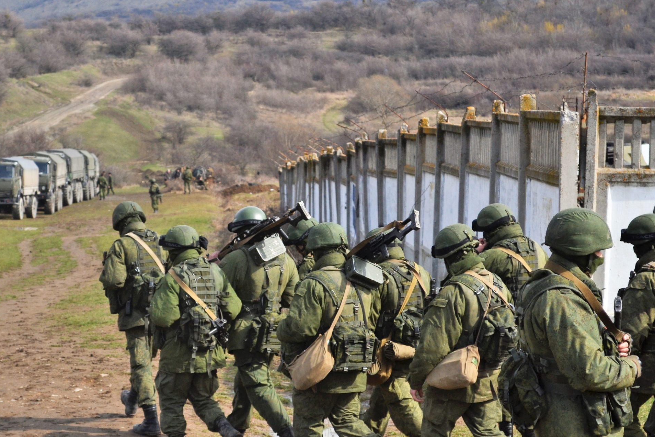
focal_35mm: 111
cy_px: 238
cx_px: 299
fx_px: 2013
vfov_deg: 12.4
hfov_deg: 18.5
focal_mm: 55
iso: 200
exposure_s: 1/1600
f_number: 5.6
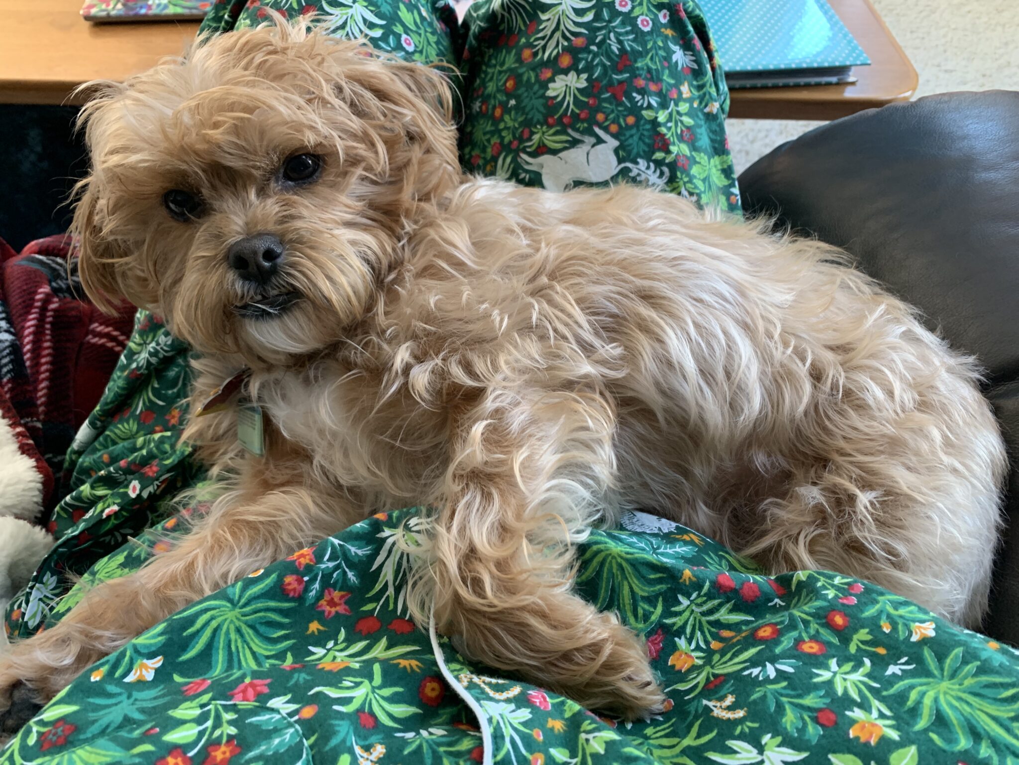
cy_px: 382
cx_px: 510
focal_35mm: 26
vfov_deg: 53.1
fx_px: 765
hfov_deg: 67.3
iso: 200
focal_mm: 4.25
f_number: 1.8
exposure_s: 1/60
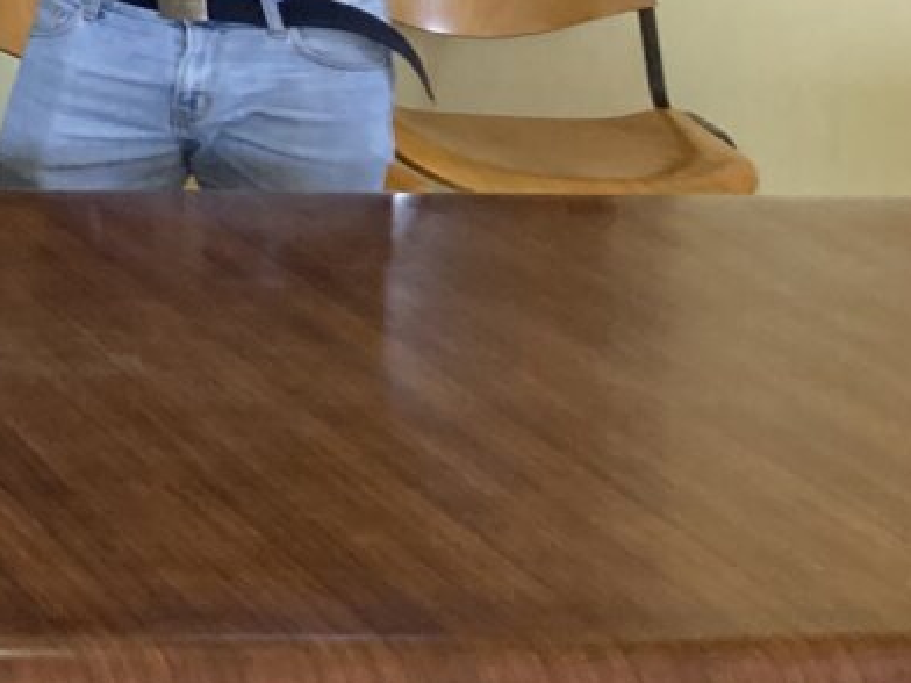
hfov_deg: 13.4
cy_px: -771
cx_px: -1035
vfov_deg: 10.9
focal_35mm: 122
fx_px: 3211
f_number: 1.8
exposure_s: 1/50
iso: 100
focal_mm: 3.99
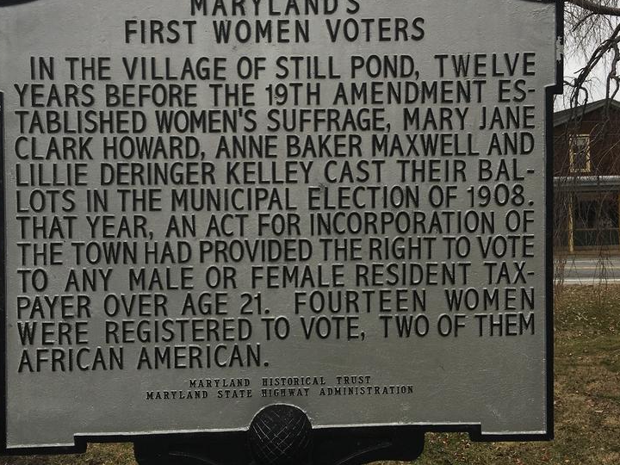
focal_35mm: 43
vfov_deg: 33.6
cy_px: 209
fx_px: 770
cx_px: 279
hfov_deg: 43.8
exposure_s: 1/561
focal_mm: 4.15
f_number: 2.2
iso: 25
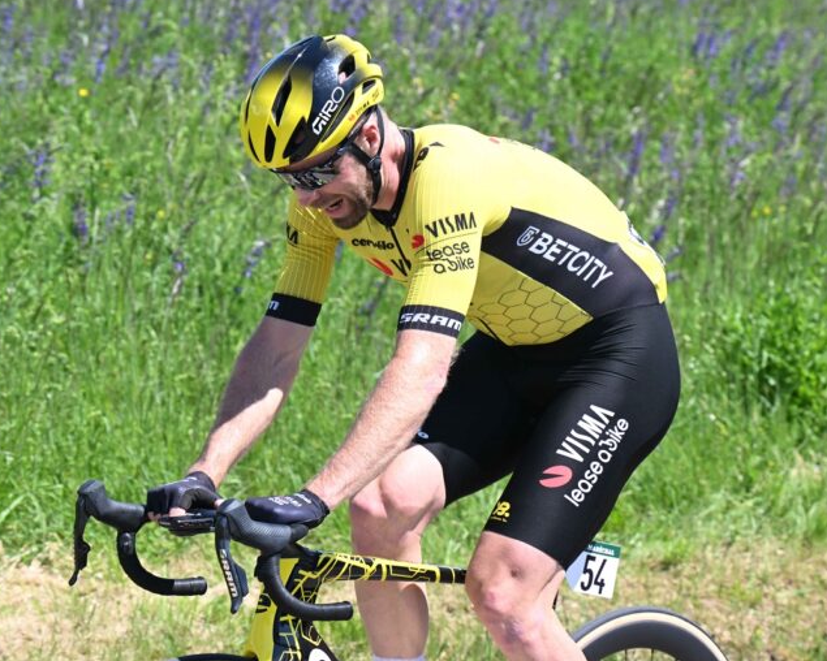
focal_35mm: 159
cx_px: 460
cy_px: 329
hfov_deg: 12.1
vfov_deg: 9.7
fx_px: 3892
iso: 400
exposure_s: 1/500
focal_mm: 140
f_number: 8
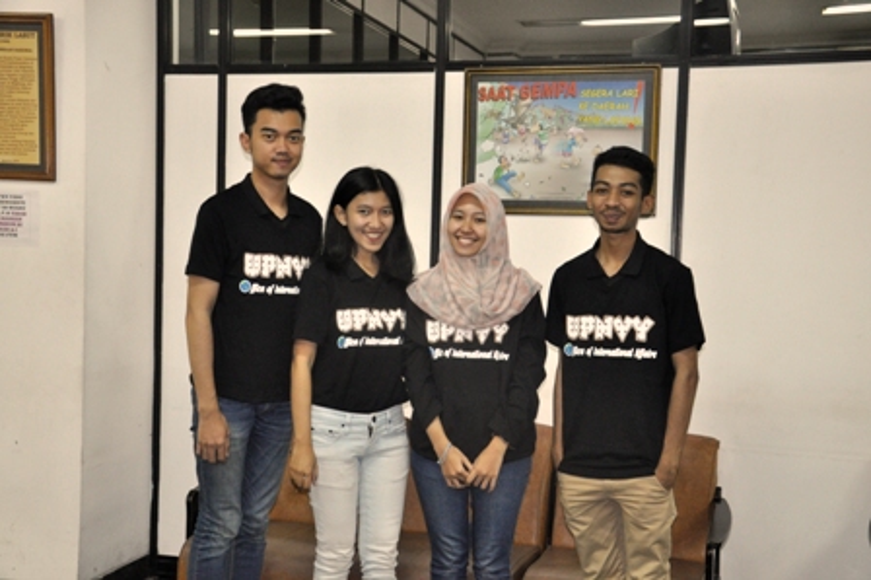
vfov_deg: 28.0
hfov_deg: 41.1
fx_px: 1160
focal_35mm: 48
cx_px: 436
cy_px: 290
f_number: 5
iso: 1600
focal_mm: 32
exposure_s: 1/60
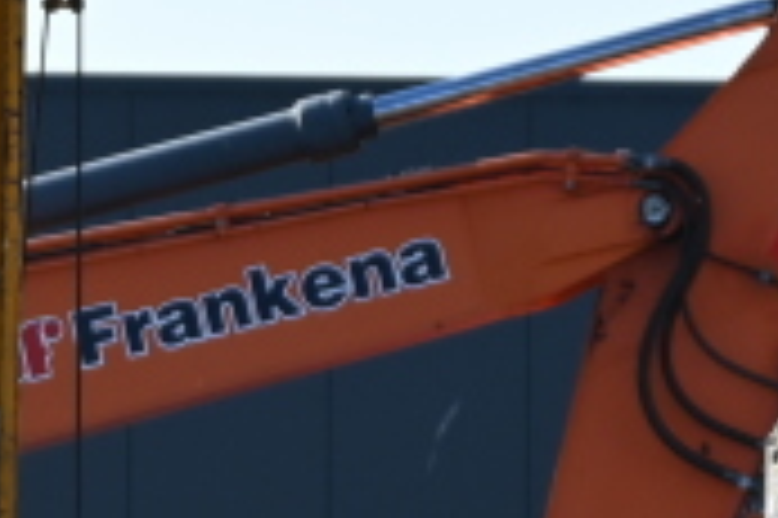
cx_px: -342
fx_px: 14552
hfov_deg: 3.1
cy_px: 1581
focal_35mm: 674
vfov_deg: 2.0
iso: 100
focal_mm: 91
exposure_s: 1/320
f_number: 6.3
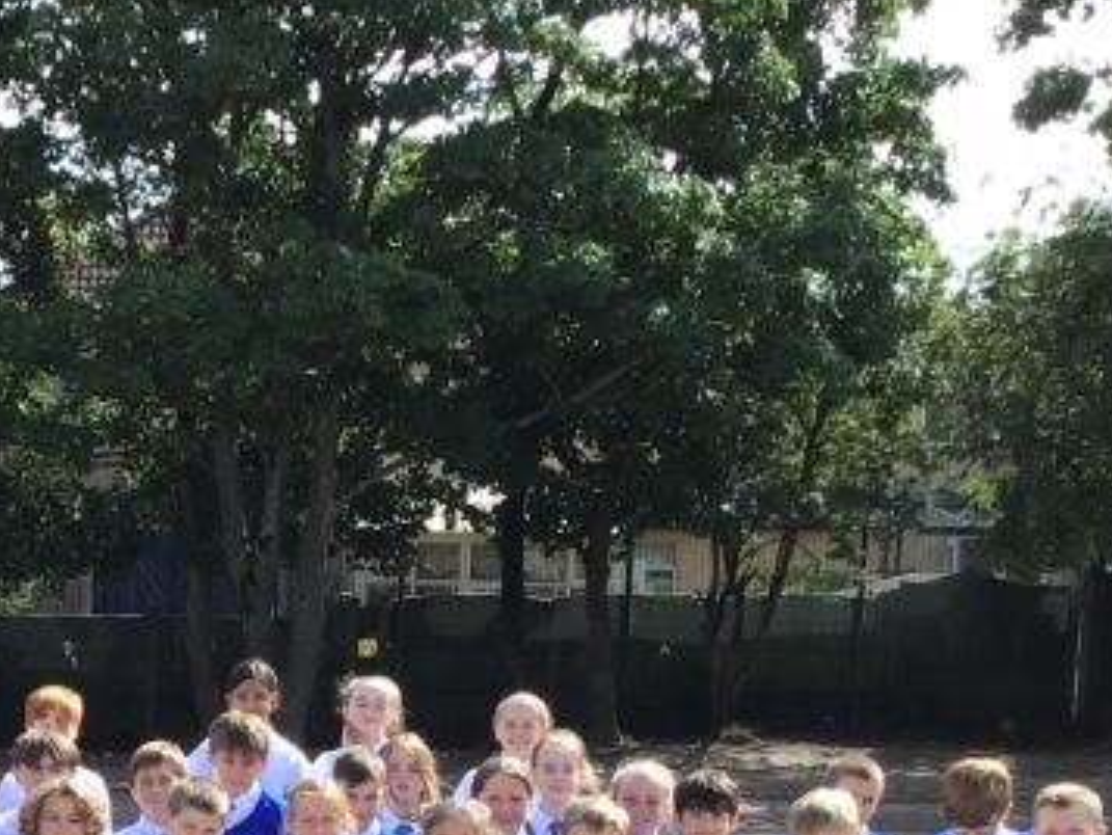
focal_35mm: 89
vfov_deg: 16.2
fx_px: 2860
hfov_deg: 21.1
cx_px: -62
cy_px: 860
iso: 25
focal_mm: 3.3
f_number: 2.4
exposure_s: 1/532
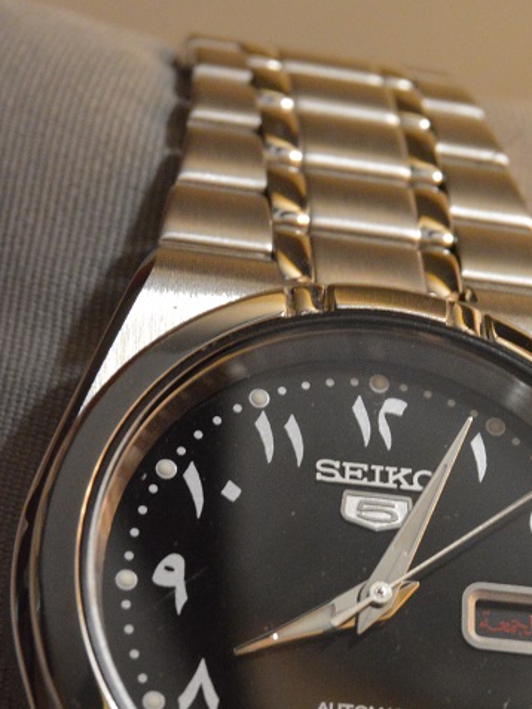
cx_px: 389
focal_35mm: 150
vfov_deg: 13.1
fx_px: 3070
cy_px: 607
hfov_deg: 9.9
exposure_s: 1/13
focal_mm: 55
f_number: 5.6
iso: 3200
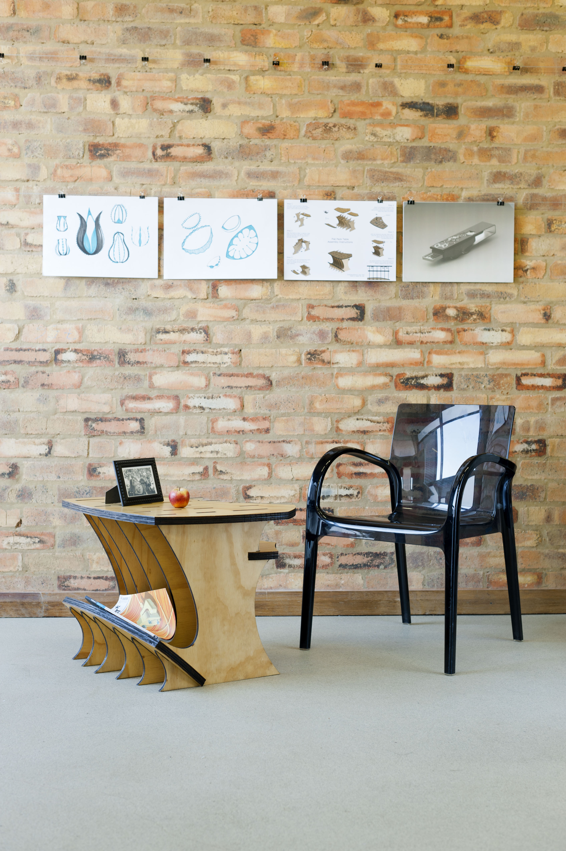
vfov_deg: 39.6
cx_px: 283
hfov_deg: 27.0
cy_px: 426
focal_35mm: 50
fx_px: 1181
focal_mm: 50
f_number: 4.5
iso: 200
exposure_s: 1/30
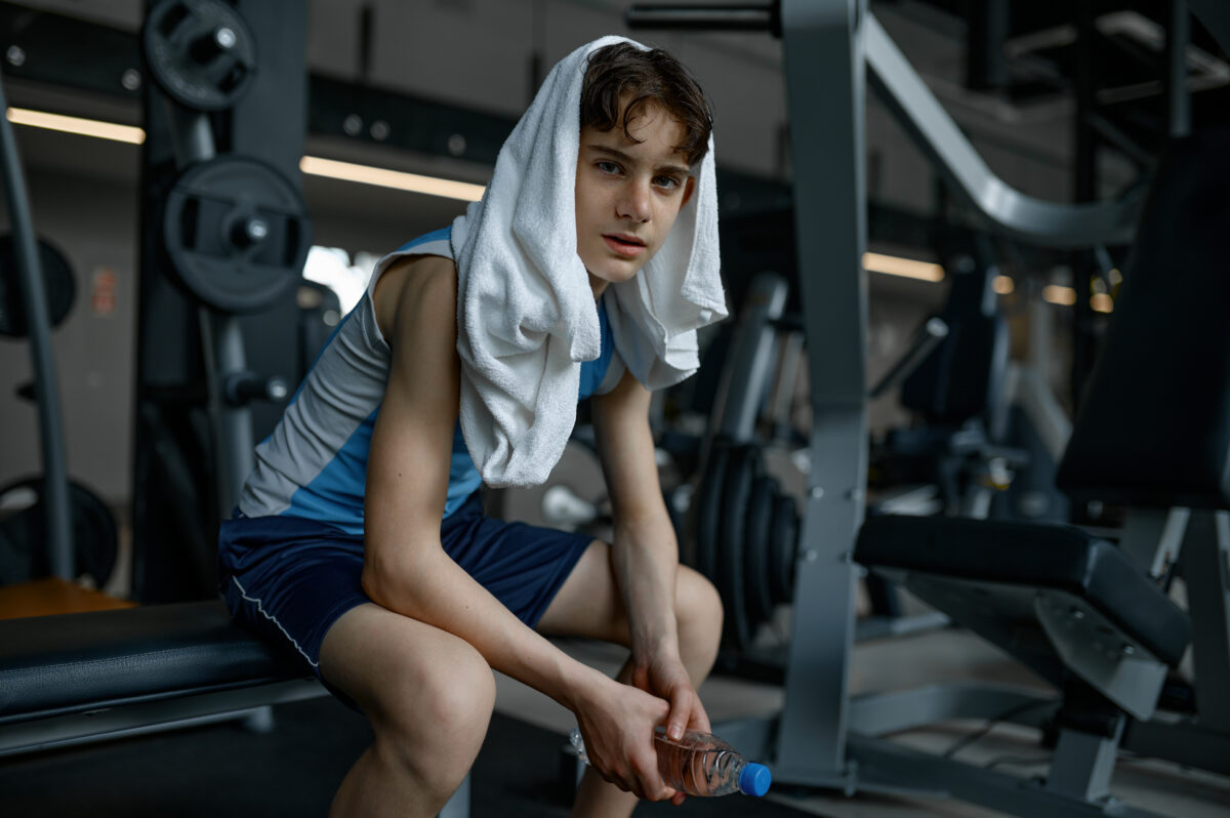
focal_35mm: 35
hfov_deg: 54.5
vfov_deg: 37.8
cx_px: 615
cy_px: 409
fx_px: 1195
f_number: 2
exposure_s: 1/750
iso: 400
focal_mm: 35
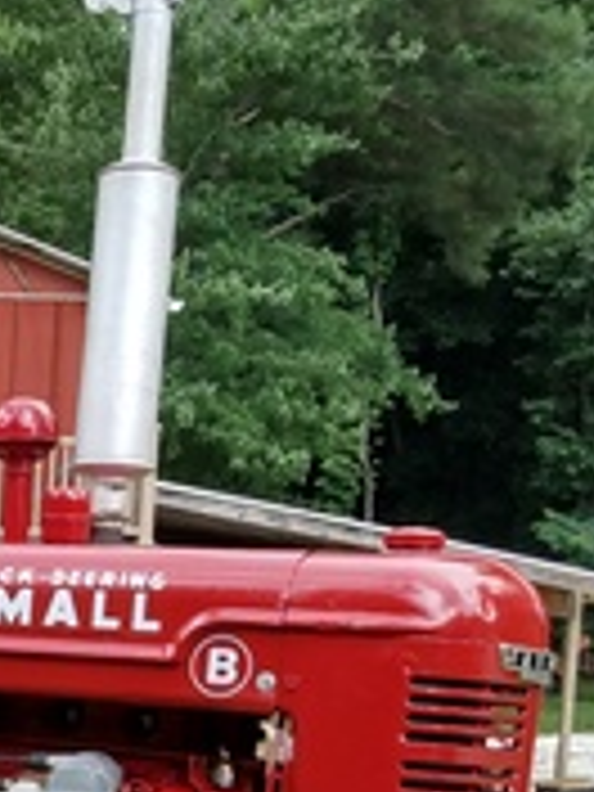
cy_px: 850
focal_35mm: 78
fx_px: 1785
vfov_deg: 23.6
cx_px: -392
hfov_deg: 16.5
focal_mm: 3.54
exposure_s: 1/239
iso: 100
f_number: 2
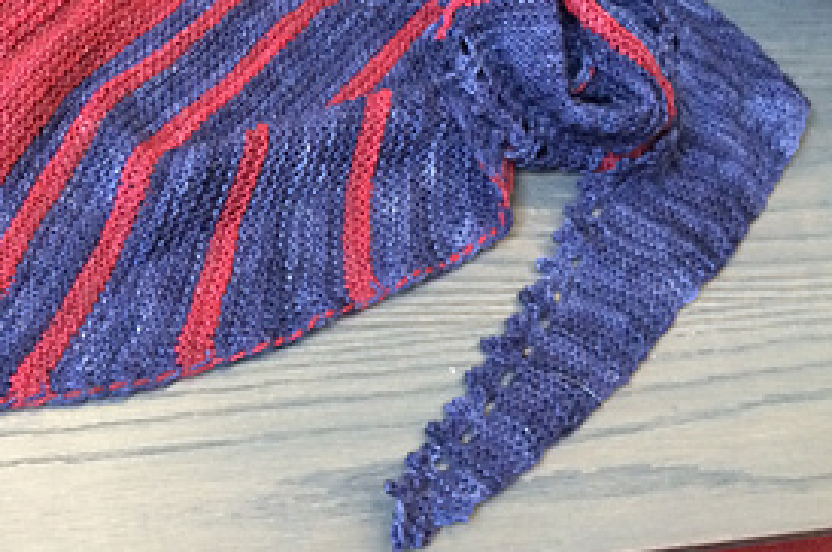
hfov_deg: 34.3
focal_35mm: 57
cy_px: -11
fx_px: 1316
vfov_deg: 22.7
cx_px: 200
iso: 320
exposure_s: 1/24
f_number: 2.2
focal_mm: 4.12
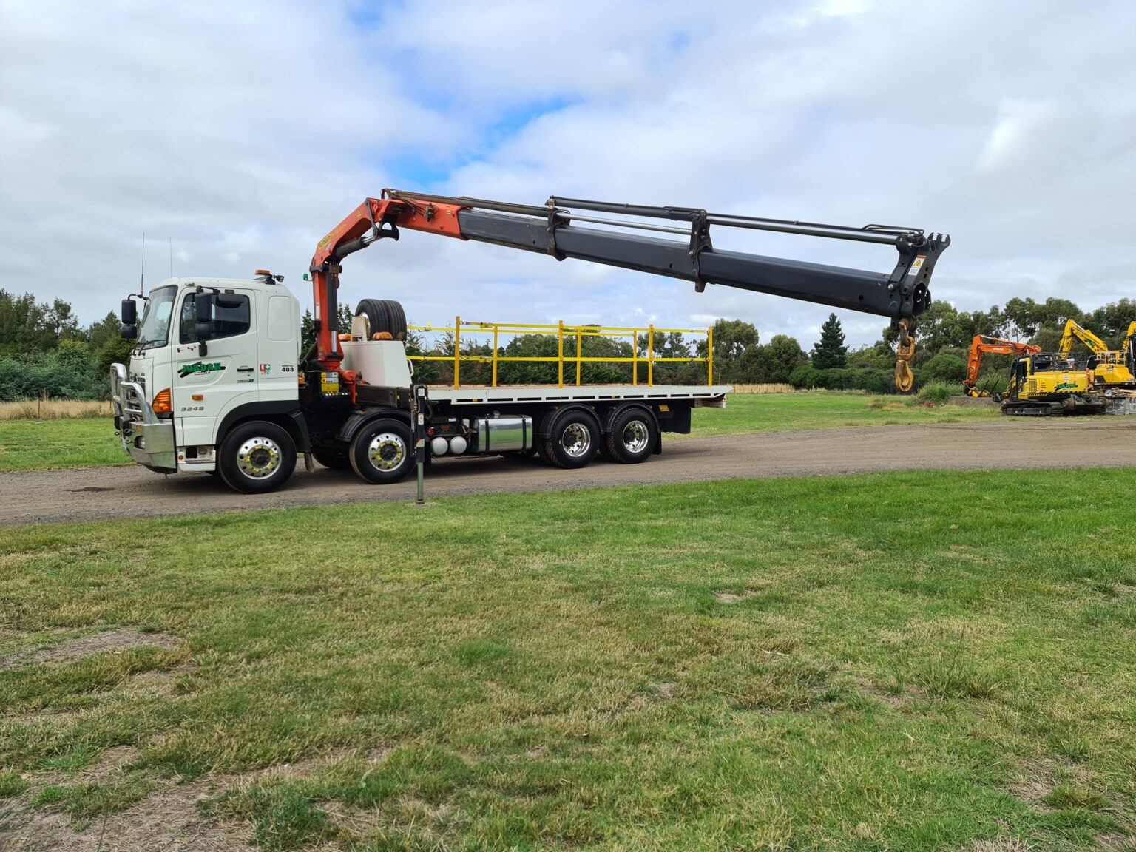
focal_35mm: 25
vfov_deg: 54.9
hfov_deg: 69.4
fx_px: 820
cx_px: 568
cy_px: 426
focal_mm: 7
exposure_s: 1/554
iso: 50
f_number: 1.8
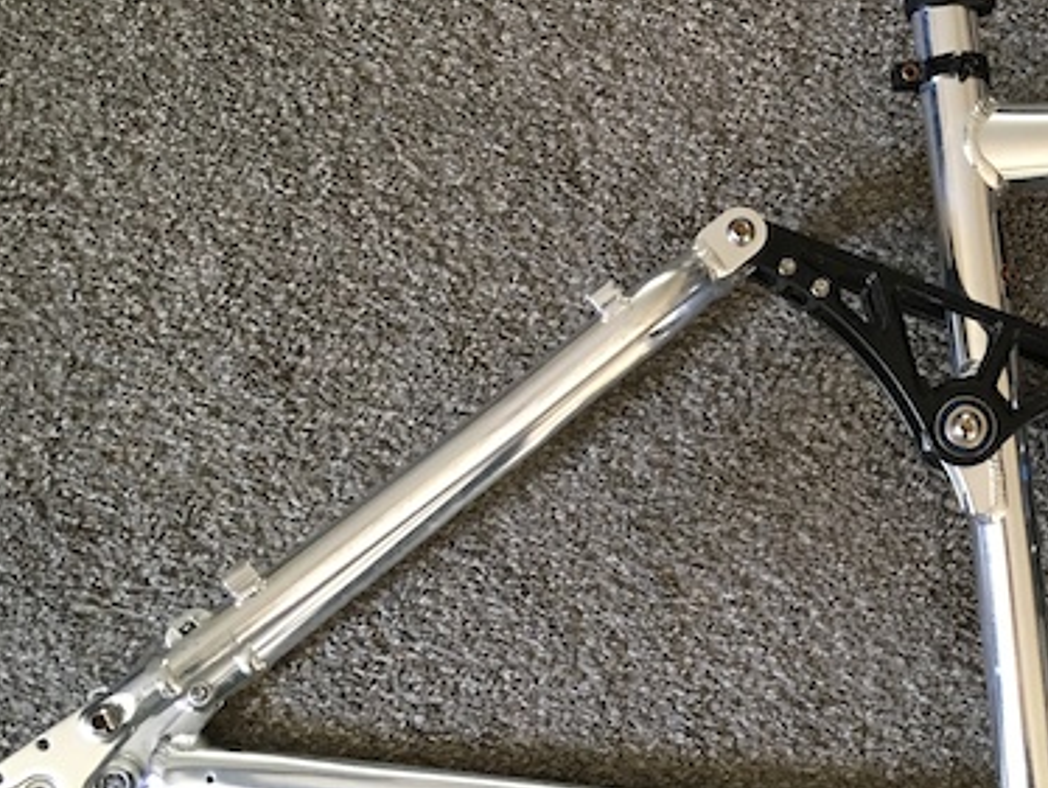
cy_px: 379
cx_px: 1031
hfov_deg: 29.3
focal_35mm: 62
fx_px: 1878
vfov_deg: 23.7
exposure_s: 1/24
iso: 200
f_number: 2.2
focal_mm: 4.15
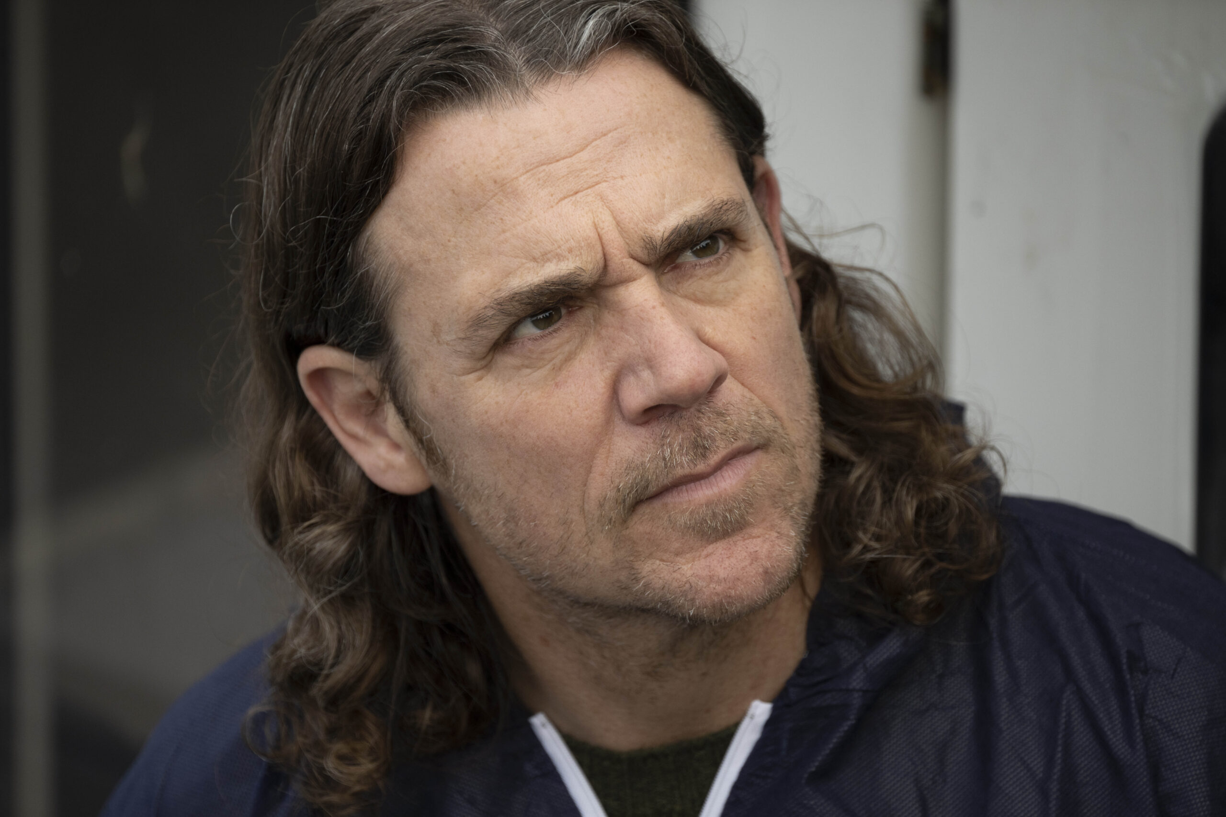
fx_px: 13622
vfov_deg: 3.4
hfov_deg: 5.2
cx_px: 613
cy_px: 408
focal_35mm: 400
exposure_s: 1/320
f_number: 5.6
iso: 640
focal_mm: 400
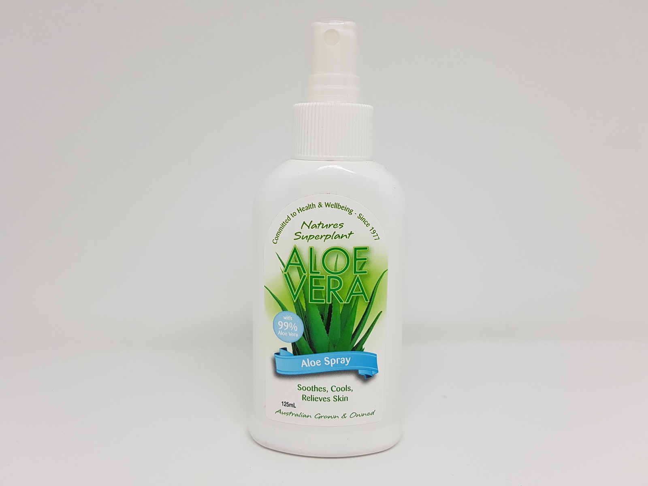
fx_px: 487
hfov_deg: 67.3
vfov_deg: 53.1
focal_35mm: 26
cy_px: 243
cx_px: 324
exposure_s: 1/100
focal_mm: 4.2
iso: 100
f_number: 1.7
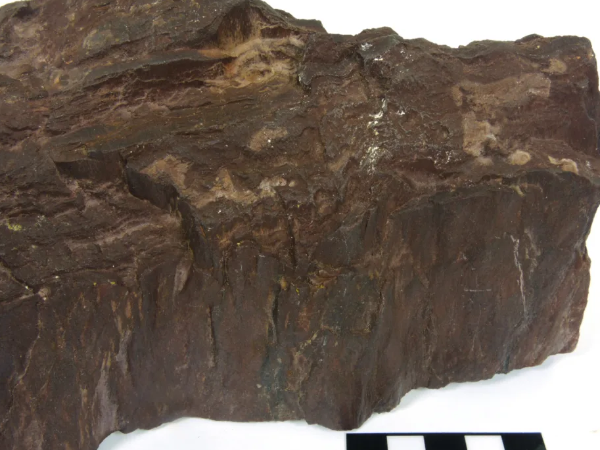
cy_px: 208
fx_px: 641
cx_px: 332
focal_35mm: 37
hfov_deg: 50.0
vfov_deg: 38.7
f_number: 8
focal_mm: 7
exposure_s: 1/8
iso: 80
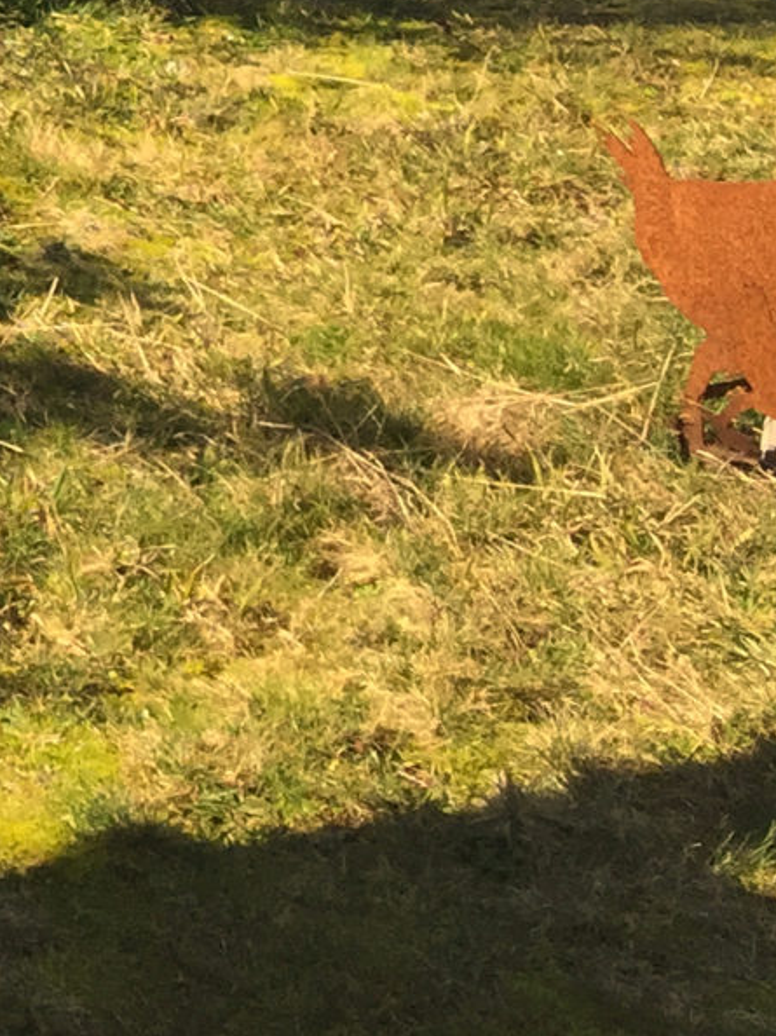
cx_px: -1315
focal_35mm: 125
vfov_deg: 15.0
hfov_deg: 9.8
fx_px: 3739
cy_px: -359
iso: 32
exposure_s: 1/1364
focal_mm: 4.2
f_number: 2.2
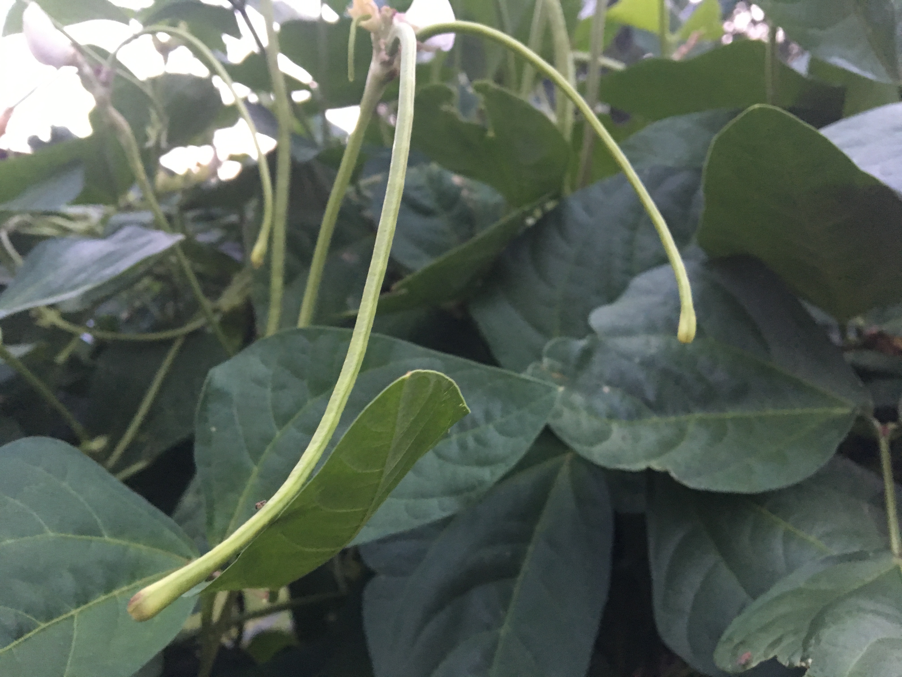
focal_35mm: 29
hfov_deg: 61.7
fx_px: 756
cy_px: 338
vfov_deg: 48.2
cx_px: 451
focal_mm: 4.15
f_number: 2.2
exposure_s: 1/20
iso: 200
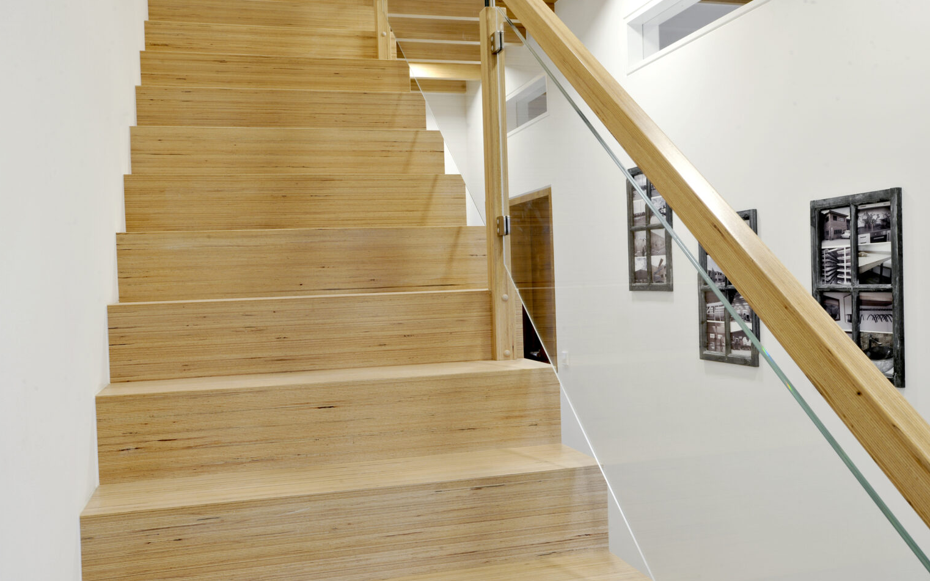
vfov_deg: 35.3
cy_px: 309
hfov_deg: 54.0
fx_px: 912
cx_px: 466
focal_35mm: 36
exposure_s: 1
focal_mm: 35
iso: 160
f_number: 13
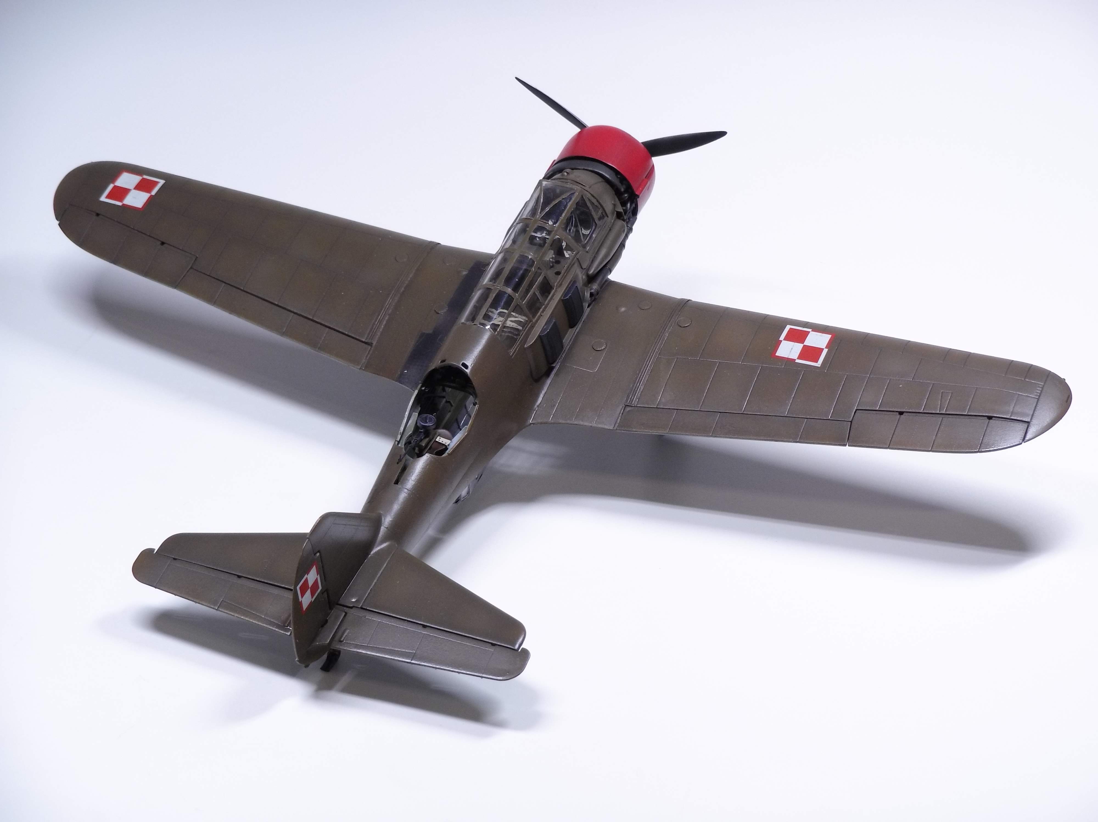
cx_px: 549
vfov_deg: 15.4
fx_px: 3042
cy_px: 411
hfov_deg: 20.5
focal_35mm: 96
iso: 160
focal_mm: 17.2
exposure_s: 1/30
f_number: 5.2
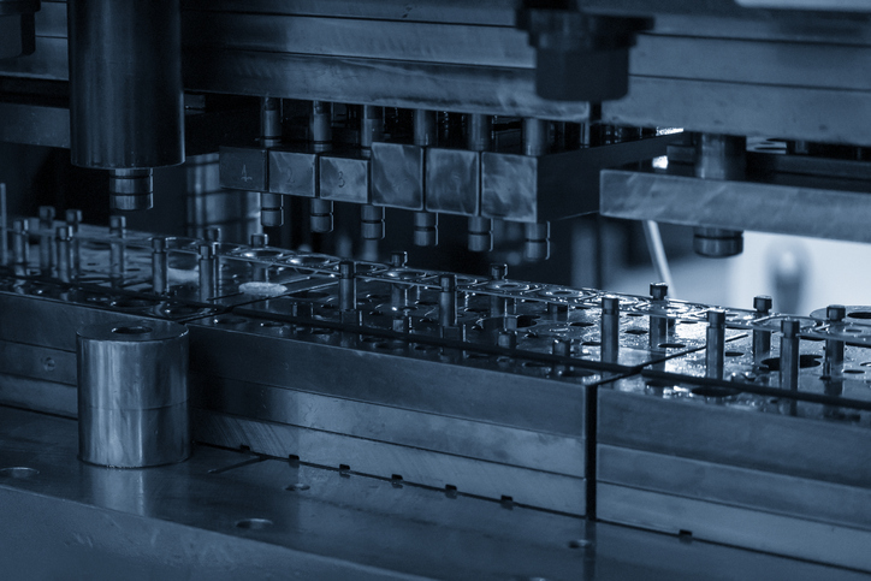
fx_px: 2141
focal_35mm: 88
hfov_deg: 23.0
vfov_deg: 15.5
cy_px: 290
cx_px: 436
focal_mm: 59
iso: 4000
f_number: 4.8
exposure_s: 1/320
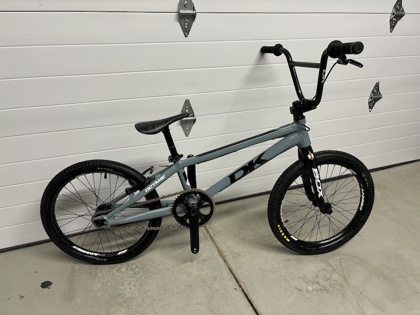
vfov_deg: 53.1
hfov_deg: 67.3
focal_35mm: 26
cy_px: 158
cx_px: 210
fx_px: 315
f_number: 1.6
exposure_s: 1/60
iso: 125
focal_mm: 5.96
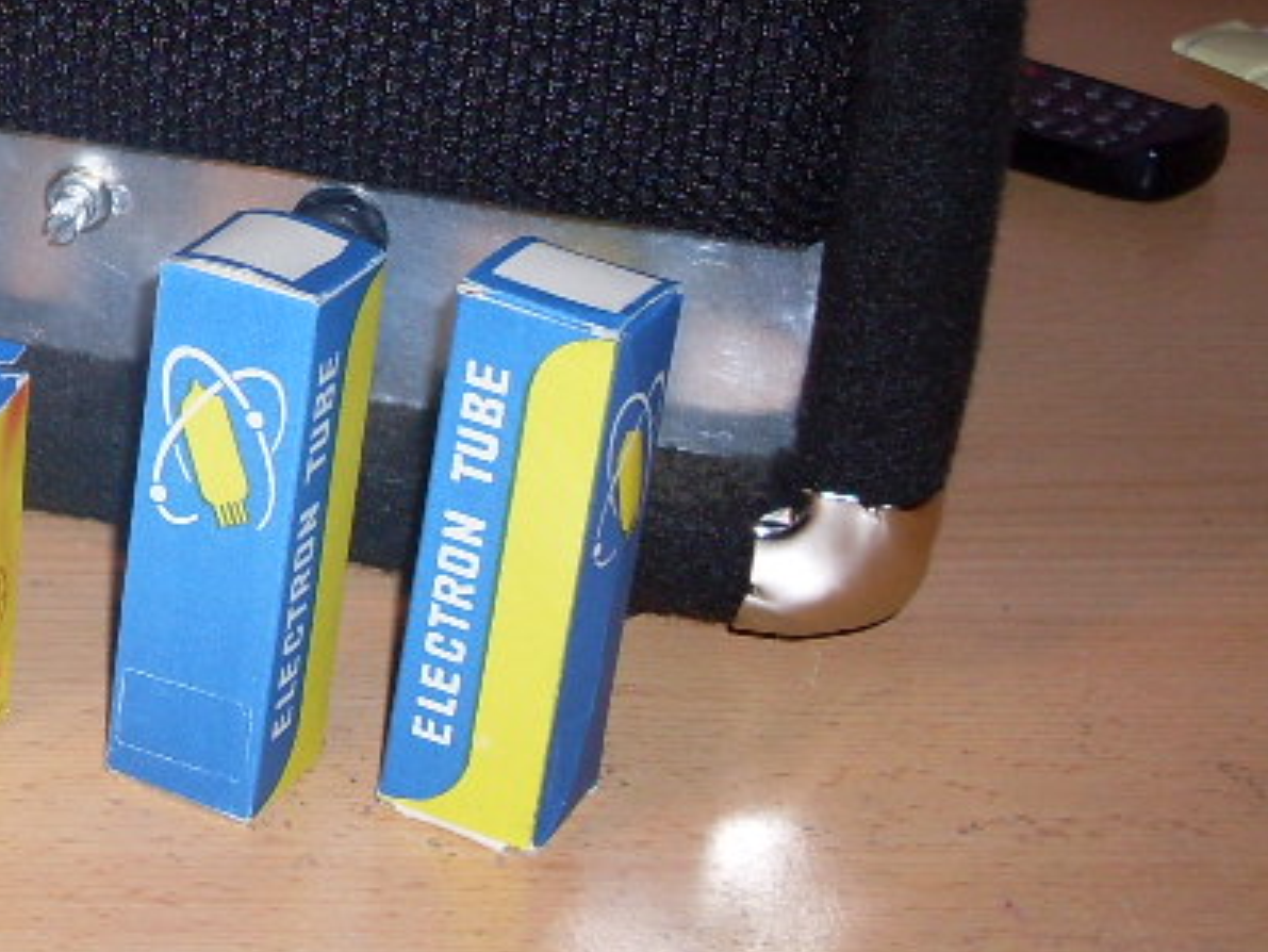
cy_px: -115
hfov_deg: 18.8
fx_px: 3591
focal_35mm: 98
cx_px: -310
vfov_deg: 14.7
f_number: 2.8
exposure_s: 1/45
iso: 100
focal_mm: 6.3
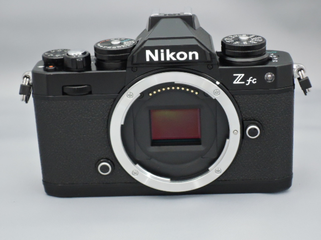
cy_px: 120
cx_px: 160
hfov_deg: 23.0
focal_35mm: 85
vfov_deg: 17.4
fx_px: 788
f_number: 4.5
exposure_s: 1/125
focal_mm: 18.2
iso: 1600
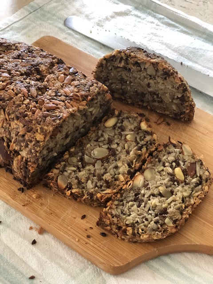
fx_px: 468
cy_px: 142
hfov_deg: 25.7
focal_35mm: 57
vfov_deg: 33.8
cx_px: 106
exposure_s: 1/30
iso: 320
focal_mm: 6.6
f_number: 2.8
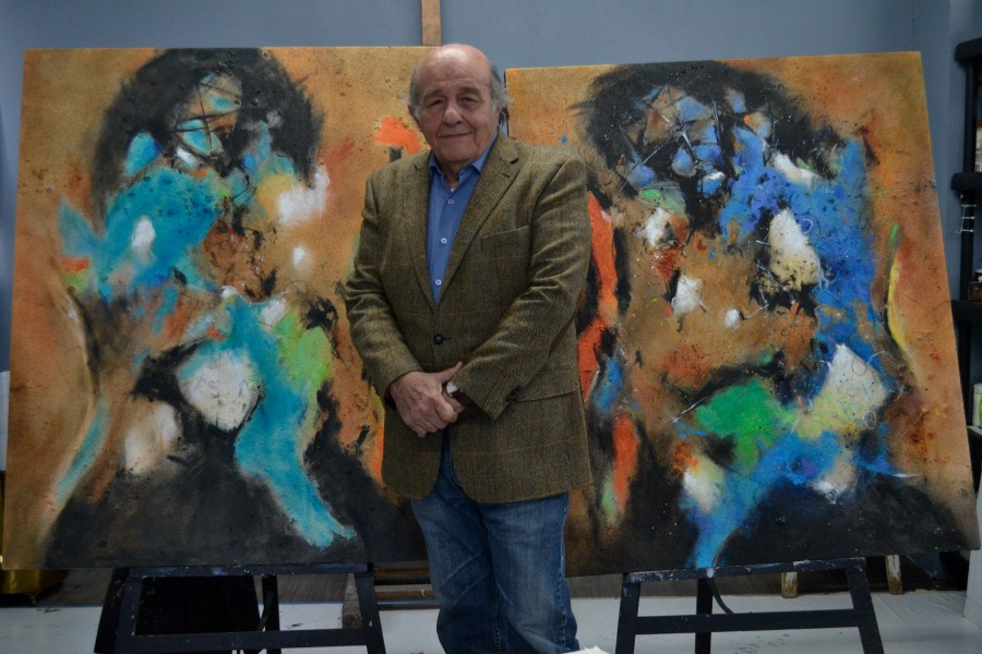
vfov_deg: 29.9
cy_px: 327
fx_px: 1227
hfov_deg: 43.6
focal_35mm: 45
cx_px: 491
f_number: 4.5
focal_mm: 30
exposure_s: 1/60
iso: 800
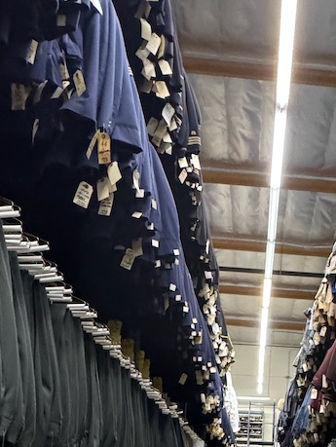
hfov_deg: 35.0
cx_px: 296
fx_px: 504
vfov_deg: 42.0
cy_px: 439
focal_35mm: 39
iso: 800
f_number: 2.2
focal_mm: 2.22
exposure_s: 1/60
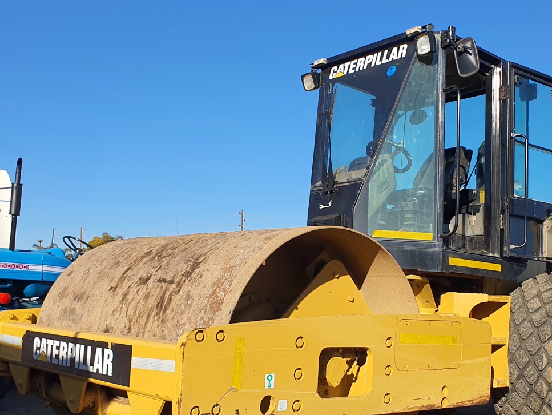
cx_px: 306
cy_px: 277
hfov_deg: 43.8
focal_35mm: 43
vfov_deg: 33.3
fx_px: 686
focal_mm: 4.3
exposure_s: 1/1780
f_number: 2.4
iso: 50
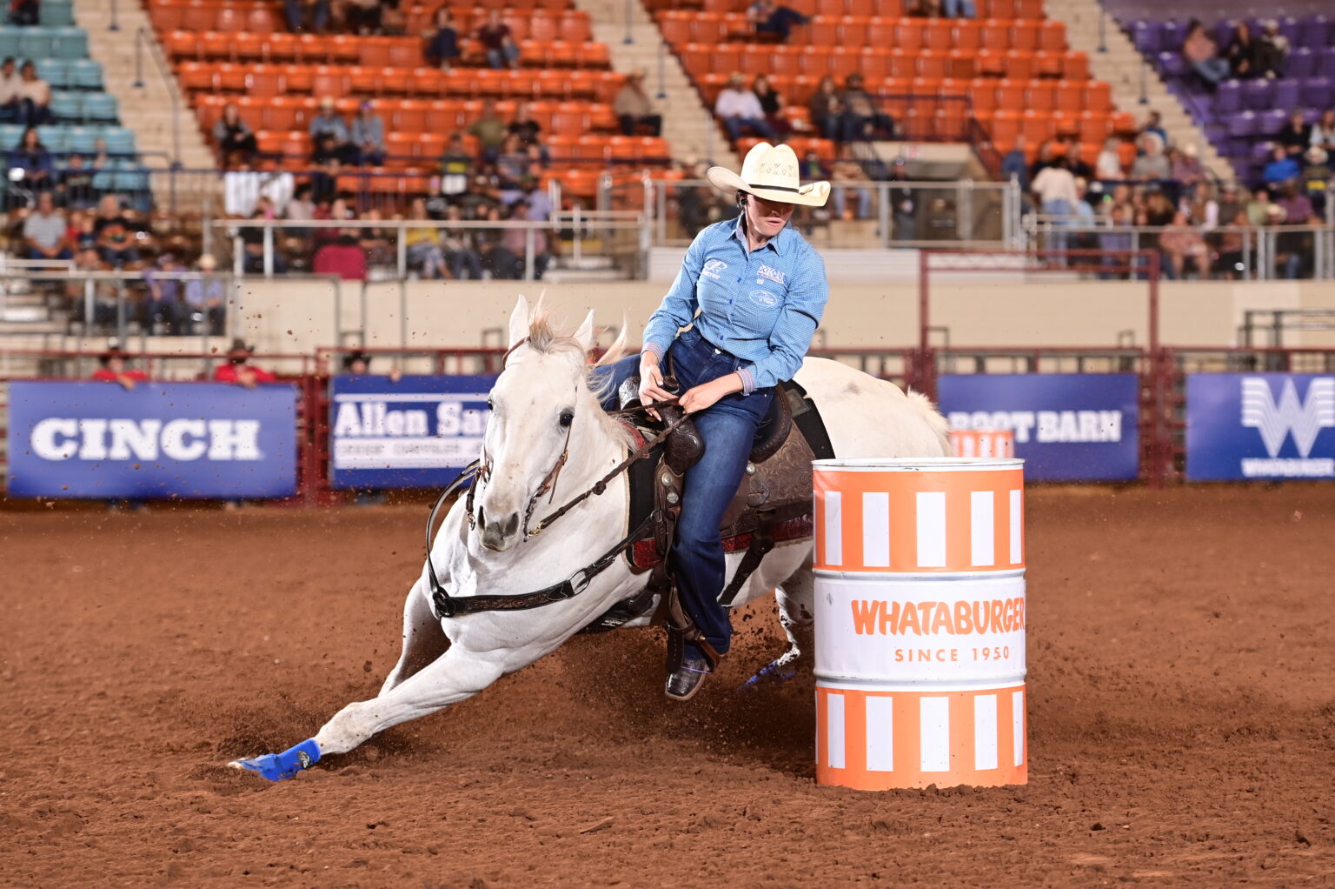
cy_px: 444
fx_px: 4966
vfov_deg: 10.2
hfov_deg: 15.3
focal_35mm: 134
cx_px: 668
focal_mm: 112
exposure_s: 1/200
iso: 800
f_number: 4
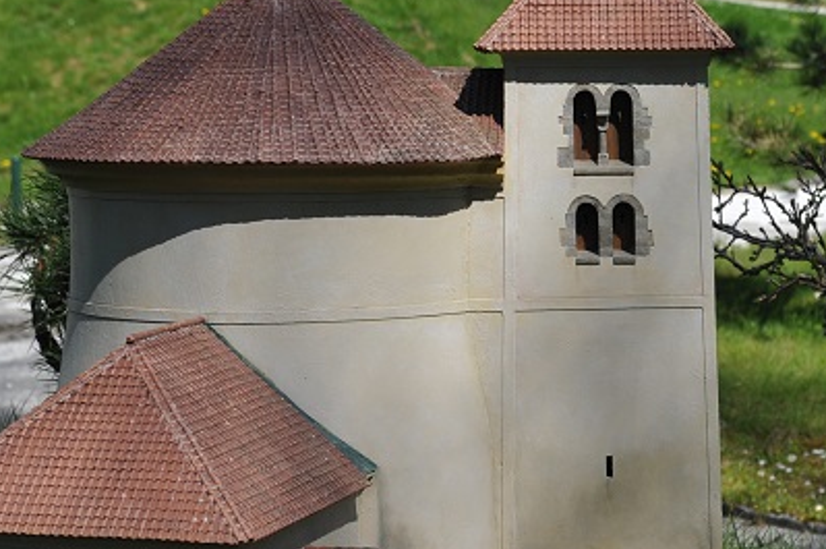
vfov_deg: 12.1
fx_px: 2590
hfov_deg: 18.0
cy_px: 245
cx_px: 623
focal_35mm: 113
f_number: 6.3
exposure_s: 1/2000
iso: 640
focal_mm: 44
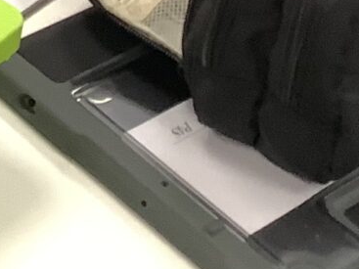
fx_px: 1794
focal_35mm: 173
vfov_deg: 8.0
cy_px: -336
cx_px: -479
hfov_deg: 10.1
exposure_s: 1/60
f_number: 2.4
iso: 160
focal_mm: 3.3
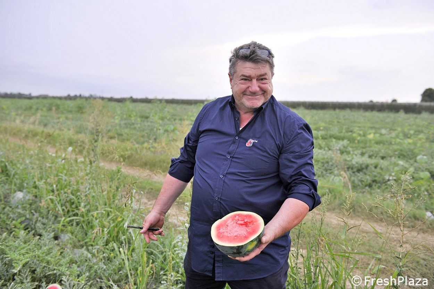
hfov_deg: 54.5
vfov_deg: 37.8
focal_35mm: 35
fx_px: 422
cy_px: 144
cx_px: 217
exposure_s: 1/250
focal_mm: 35
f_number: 3.5
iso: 220
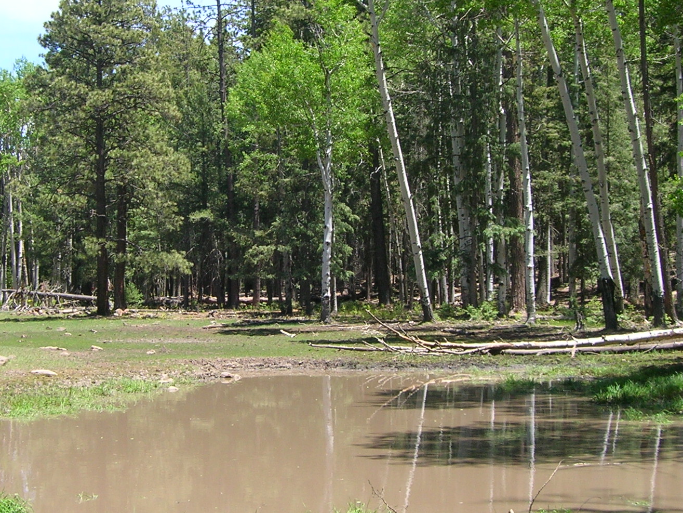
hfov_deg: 28.9
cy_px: 252
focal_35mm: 67
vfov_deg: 21.9
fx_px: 1322
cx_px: 271
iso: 50
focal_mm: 5.7
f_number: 4.9
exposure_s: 1/134
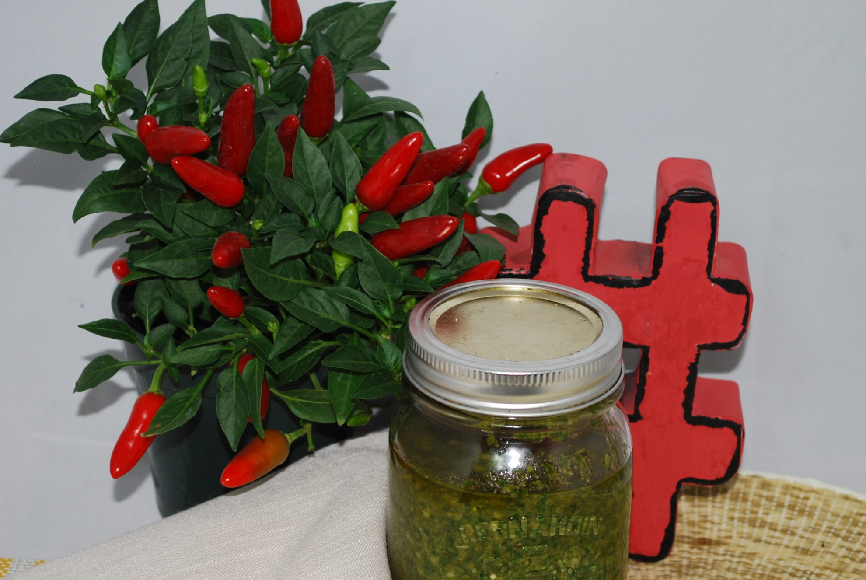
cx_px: 391
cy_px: 331
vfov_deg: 12.9
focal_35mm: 107
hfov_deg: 19.1
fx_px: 2569
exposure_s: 1/60
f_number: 5.6
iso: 200
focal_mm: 55
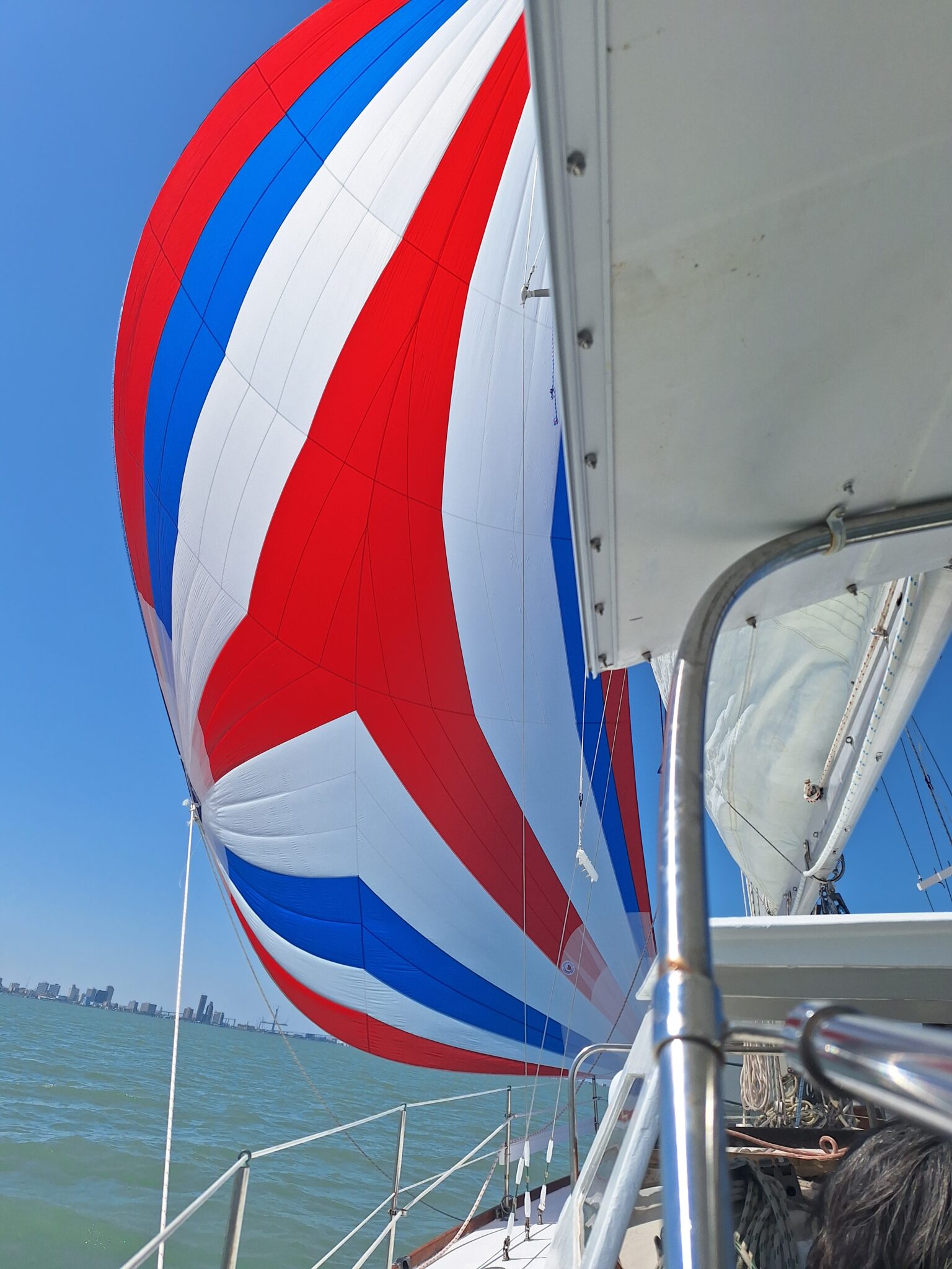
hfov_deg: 58.9
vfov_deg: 73.9
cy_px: 634
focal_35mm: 23
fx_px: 843
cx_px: 476
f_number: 1.8
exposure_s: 1/6289
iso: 40
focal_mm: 5.54
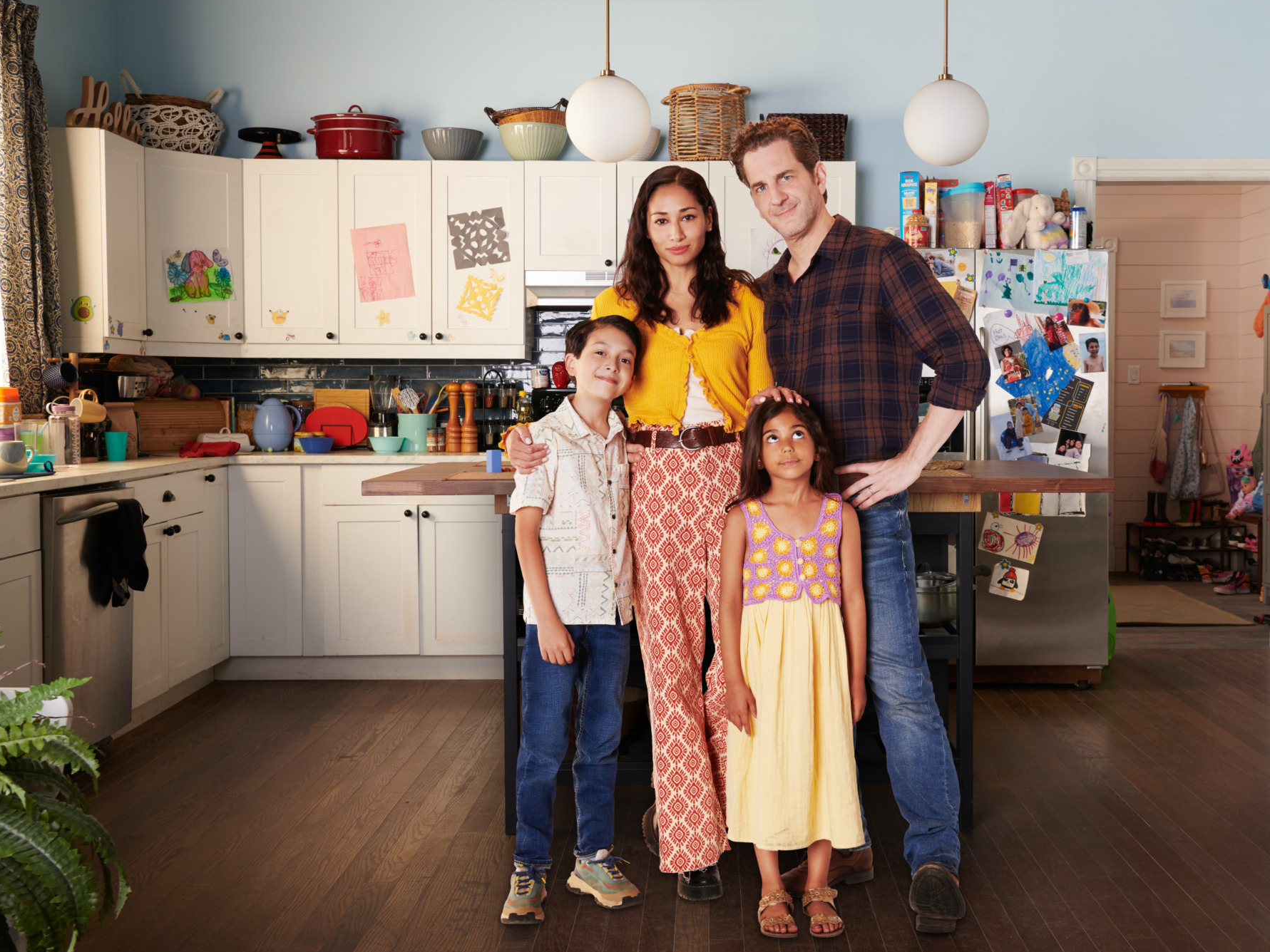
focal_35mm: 42
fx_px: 1541
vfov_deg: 34.4
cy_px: 469
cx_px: 717
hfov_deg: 44.7
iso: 400
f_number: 9
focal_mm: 38
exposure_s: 1/200
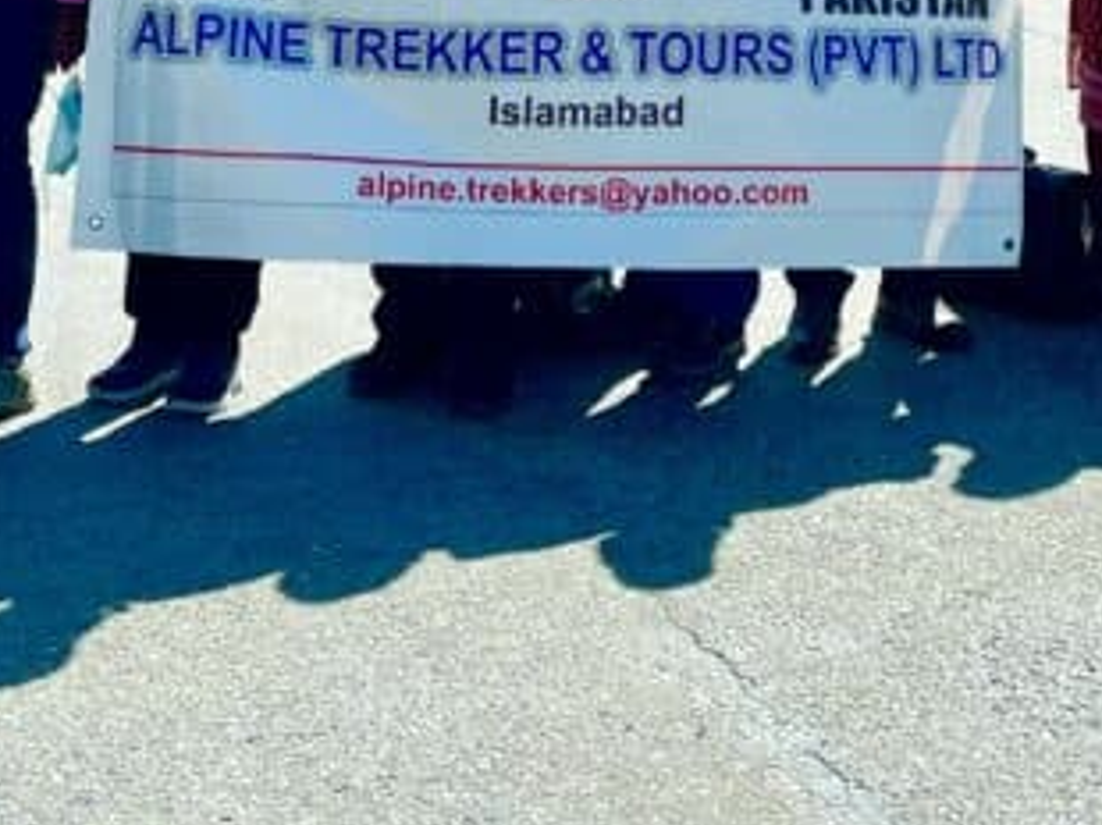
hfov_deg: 22.6
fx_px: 2736
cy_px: -455
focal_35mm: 86
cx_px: 768
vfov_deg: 15.6
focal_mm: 5.1
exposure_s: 1/4348
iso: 32
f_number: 1.6
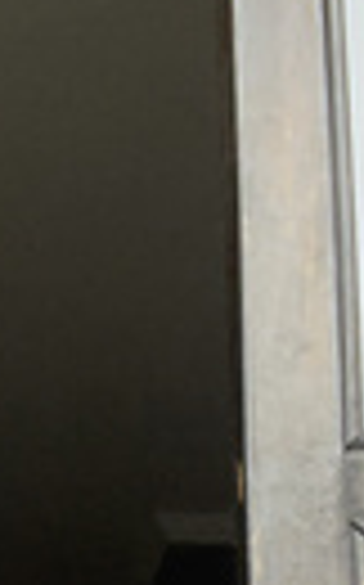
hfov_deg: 13.3
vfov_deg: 20.0
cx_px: -139
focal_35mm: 94
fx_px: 1495
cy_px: 796
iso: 80
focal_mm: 2.71
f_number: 2.2
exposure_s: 1/121
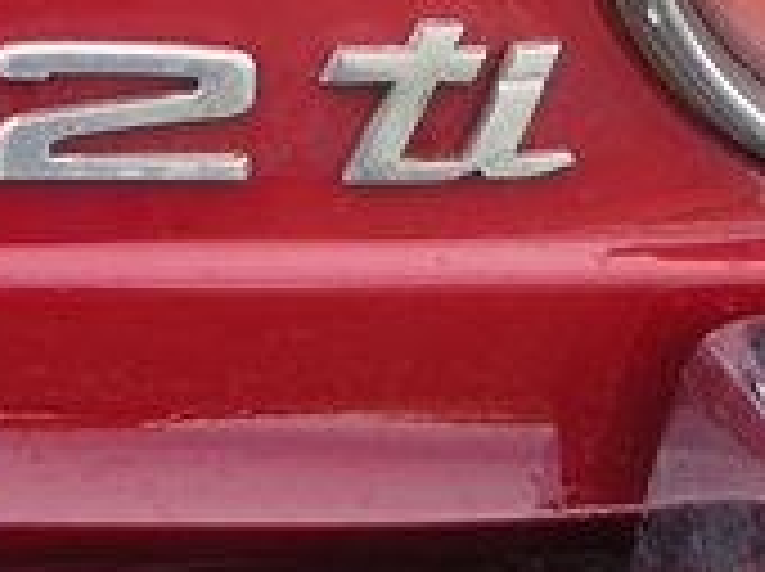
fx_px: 2913
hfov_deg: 14.9
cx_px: 153
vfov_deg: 11.1
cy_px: 36
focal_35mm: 132
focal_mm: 5.8
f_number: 2.8
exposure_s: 1/108
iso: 50
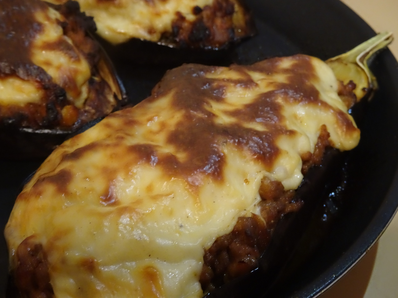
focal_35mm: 75
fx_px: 862
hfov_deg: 26.0
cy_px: 149
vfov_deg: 19.6
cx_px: 199
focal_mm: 12.87
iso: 800
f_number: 5
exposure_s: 1/8
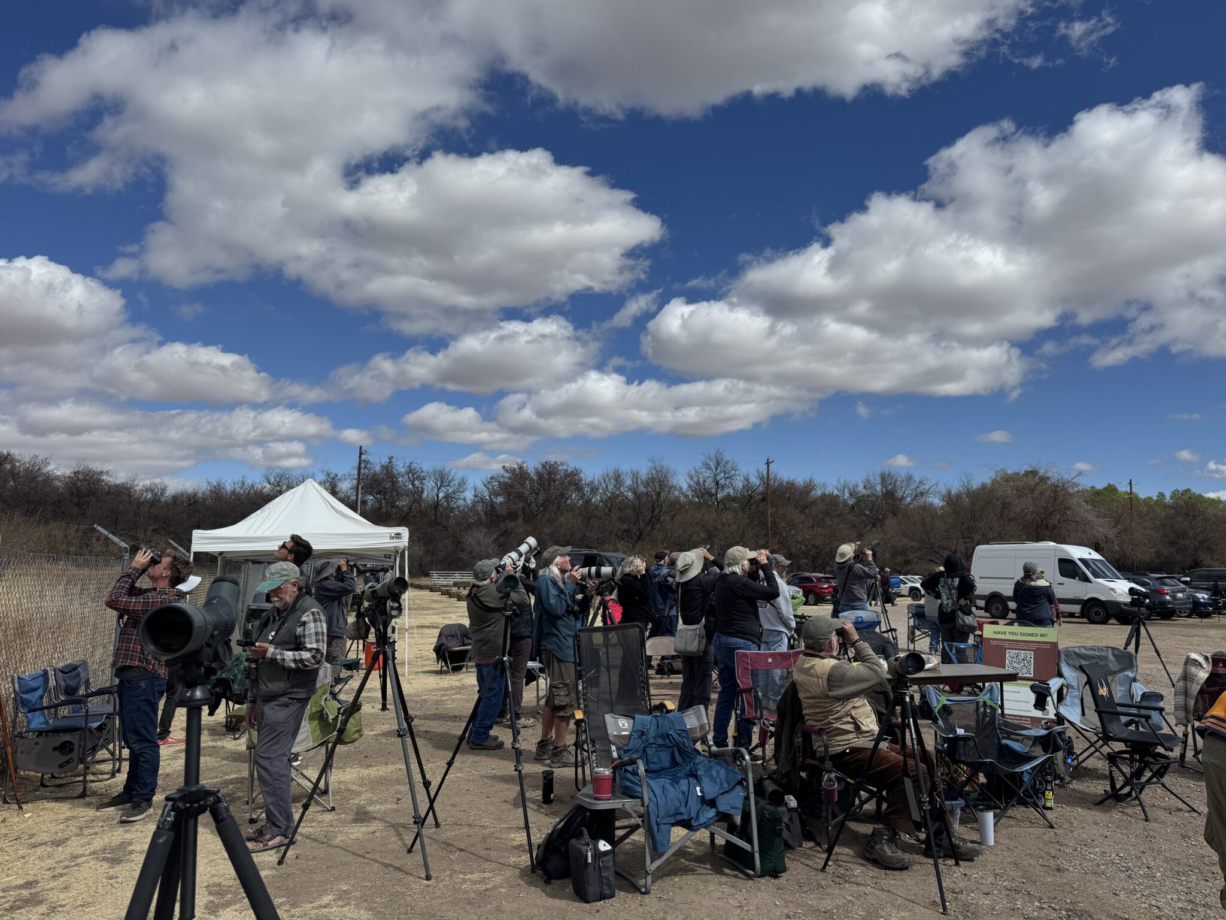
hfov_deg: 71.6
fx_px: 850
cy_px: 460
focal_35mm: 24
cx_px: 613
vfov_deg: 56.8
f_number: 1.78
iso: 80
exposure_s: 1/9009
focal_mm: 6.76
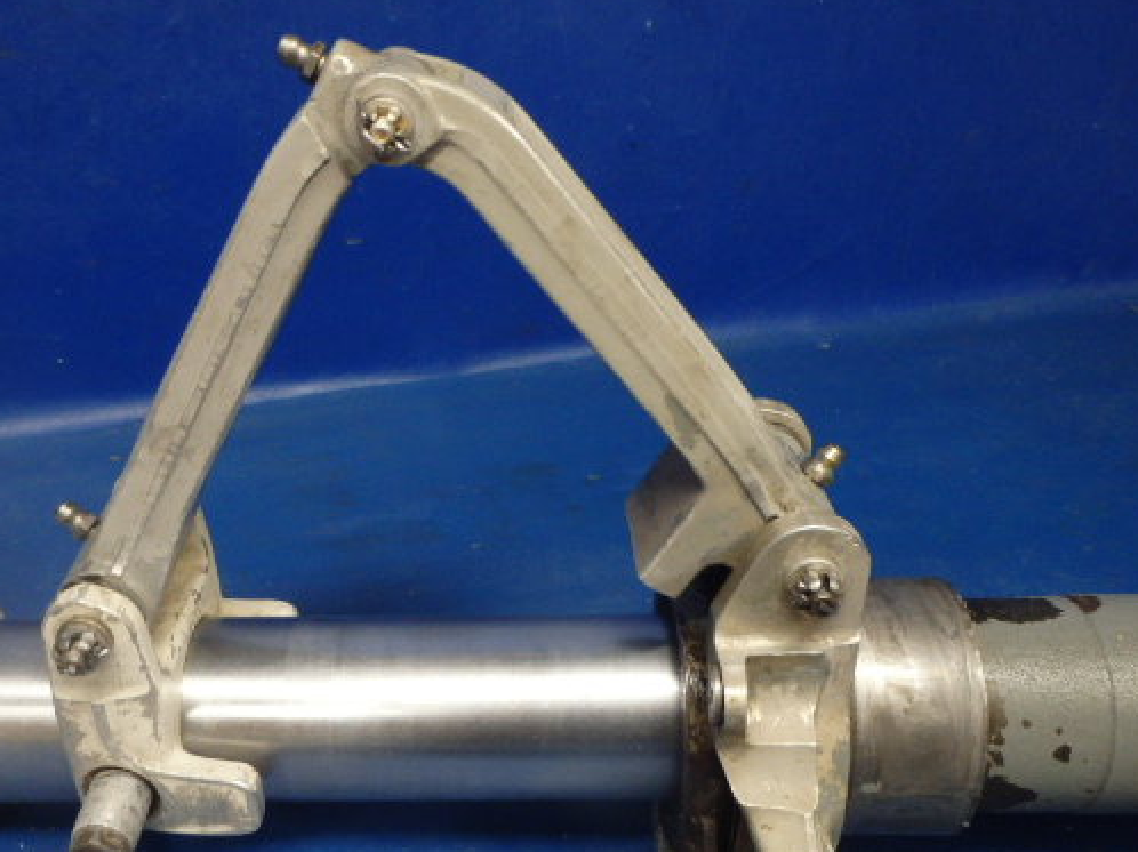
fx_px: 1183
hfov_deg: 51.1
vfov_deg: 39.4
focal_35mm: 36
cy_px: 534
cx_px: 475
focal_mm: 5
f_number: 3.9
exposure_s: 1/30
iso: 400
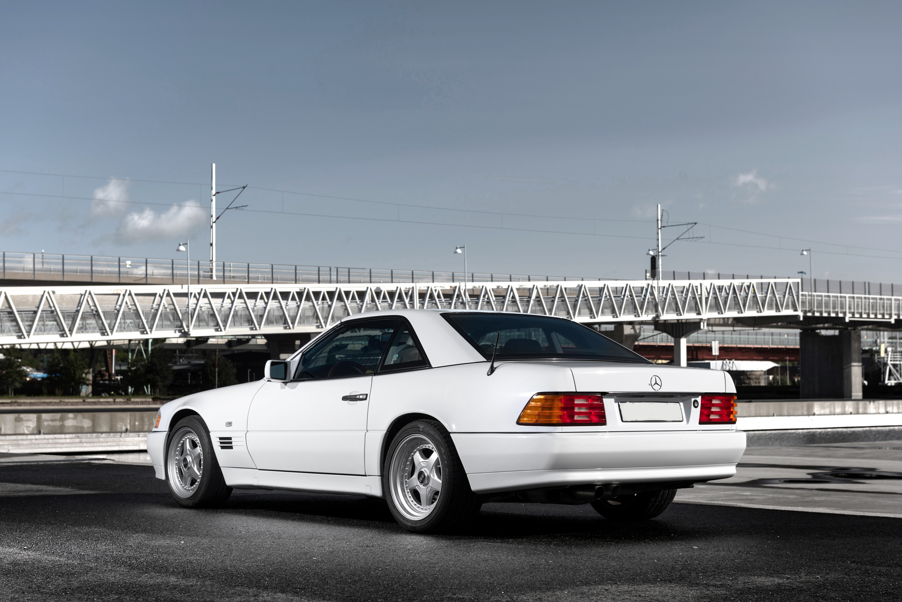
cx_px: 451
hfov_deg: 32.4
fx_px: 1554
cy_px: 301
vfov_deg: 21.9
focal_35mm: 62
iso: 31
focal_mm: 62
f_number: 7.1
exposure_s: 1/160
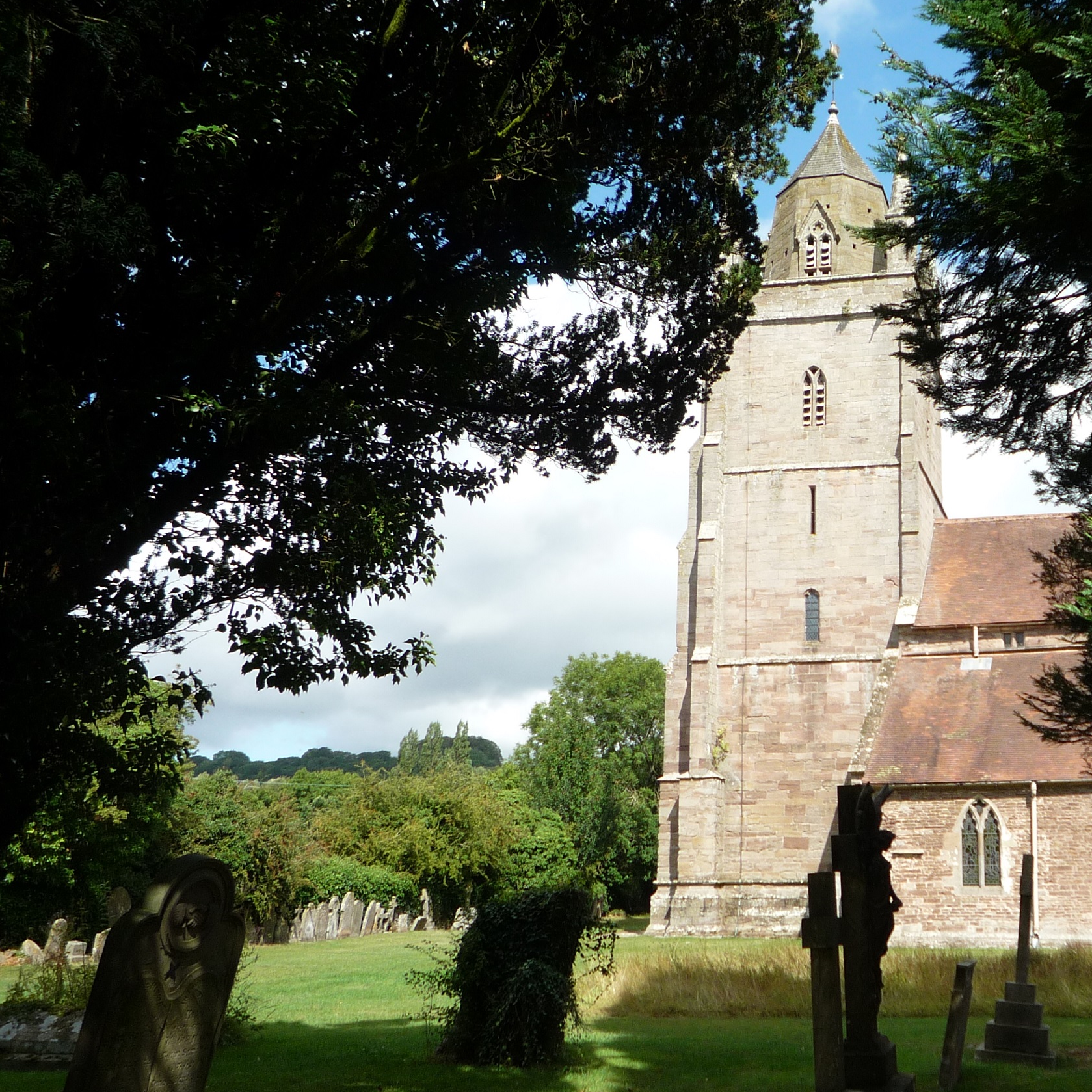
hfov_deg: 43.9
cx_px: 868
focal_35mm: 36
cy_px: 597
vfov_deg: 46.0
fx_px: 1285
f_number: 3.5
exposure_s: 1/640
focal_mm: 4.4
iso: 100
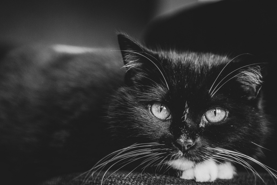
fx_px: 793
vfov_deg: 13.3
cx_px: 103
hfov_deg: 19.8
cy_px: 134
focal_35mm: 103
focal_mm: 70
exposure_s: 1/400
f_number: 2.8
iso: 1600
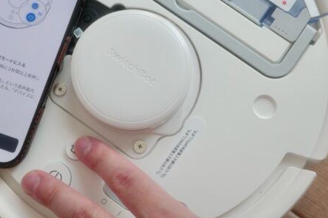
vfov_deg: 19.8
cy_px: 53
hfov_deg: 29.6
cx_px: 143
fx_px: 619
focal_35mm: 68
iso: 500
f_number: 5
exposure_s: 1/30
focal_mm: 26
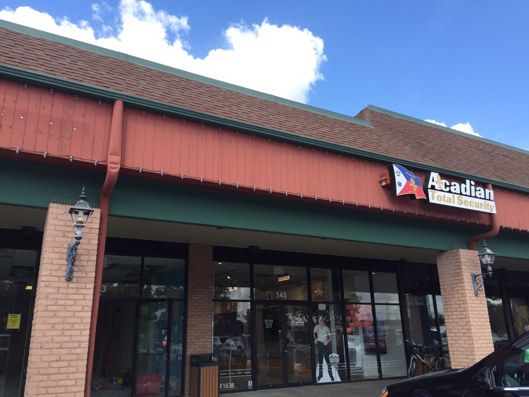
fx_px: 443
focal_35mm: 29
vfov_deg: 48.2
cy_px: 198
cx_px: 264
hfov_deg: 61.7
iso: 32
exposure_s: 1/842
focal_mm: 4.15
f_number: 2.2
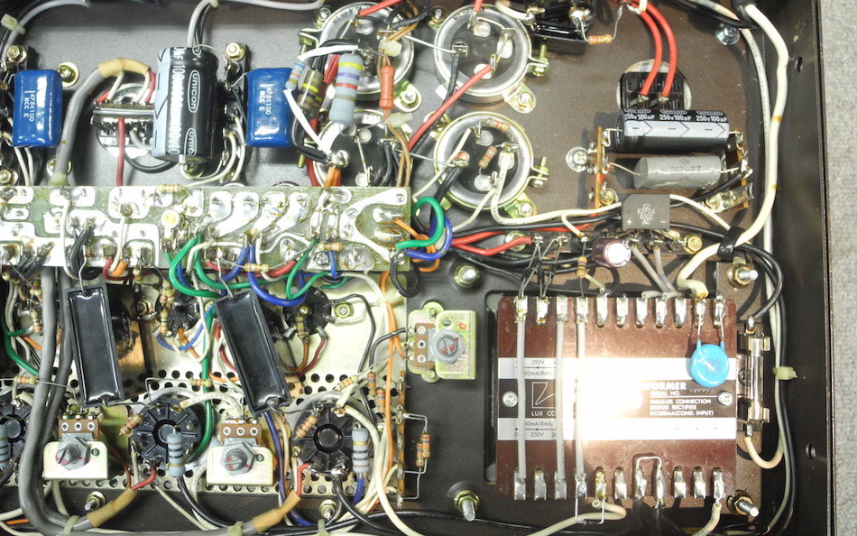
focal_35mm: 30
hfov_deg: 62.9
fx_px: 701
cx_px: 429
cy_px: 256
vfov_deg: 41.8
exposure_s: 1/26.6
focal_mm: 6
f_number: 2.8
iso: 400
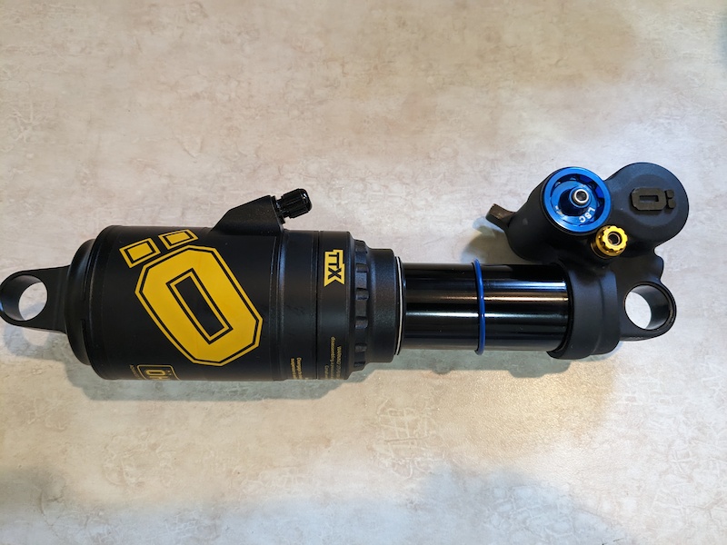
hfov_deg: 65.3
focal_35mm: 27
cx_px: 364
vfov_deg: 51.4
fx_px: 567
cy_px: 272
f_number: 1.73
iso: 705
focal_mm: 4.38
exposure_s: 1/120
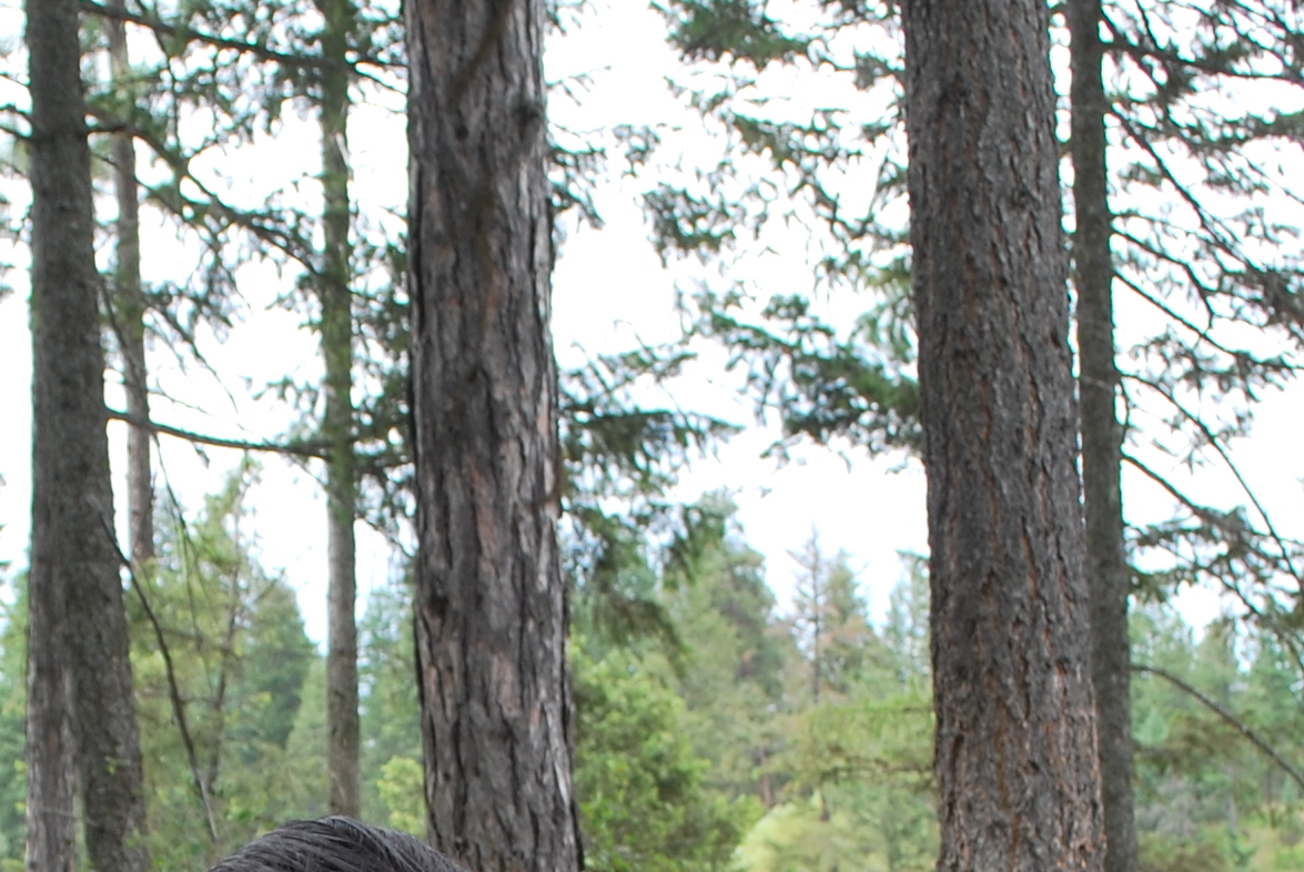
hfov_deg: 22.4
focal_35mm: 89
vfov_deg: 14.7
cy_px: 1139
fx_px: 3227
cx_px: 200
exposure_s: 1/125
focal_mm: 18
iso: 100
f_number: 5.6
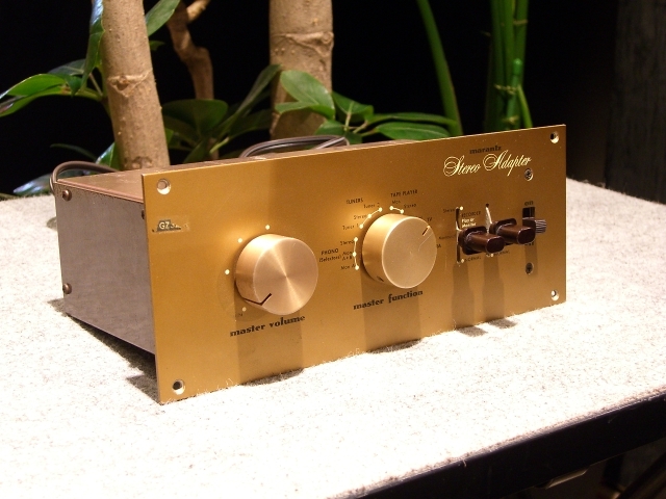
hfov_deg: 33.8
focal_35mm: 57
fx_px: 1097
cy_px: 250
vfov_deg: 25.7
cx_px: 333
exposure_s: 1/8
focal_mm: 11.8
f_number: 3.6
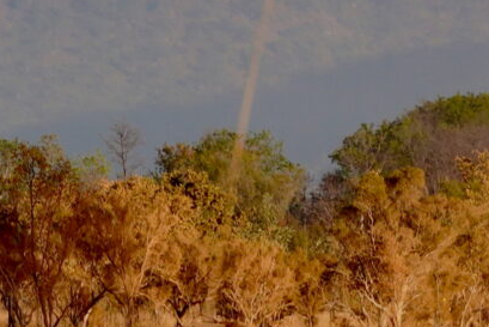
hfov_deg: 2.7
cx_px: 911
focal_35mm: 751
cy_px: -204
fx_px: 10204
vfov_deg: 1.8
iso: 100
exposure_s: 1/400
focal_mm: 200
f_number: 6.3
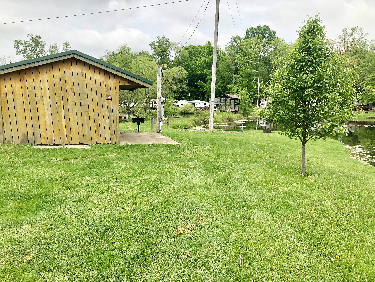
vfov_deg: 49.7
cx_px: 188
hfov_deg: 63.4
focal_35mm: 28
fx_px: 303
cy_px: 141
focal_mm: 3.99
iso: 20
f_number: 1.8
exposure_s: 1/1263
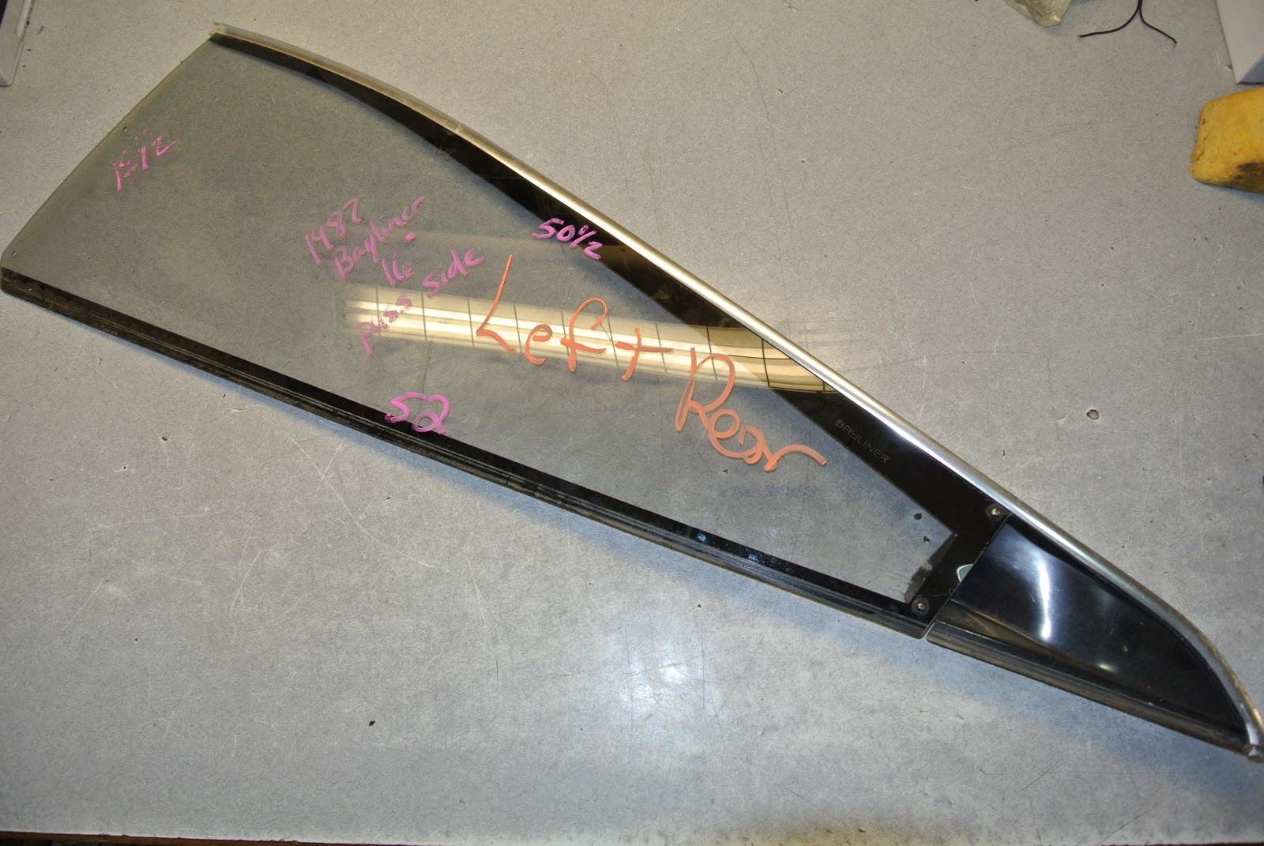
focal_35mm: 27
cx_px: 632
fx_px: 949
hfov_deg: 67.3
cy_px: 423
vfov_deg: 48.0
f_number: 4
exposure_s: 1/60
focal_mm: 10
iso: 200
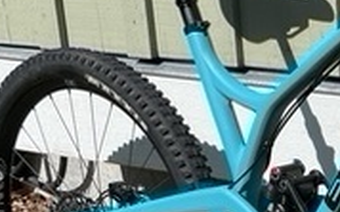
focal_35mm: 99
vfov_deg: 13.0
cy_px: 216
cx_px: 495
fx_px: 917
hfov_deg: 18.8
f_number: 1.6
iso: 32
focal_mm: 4.2
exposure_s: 1/3509
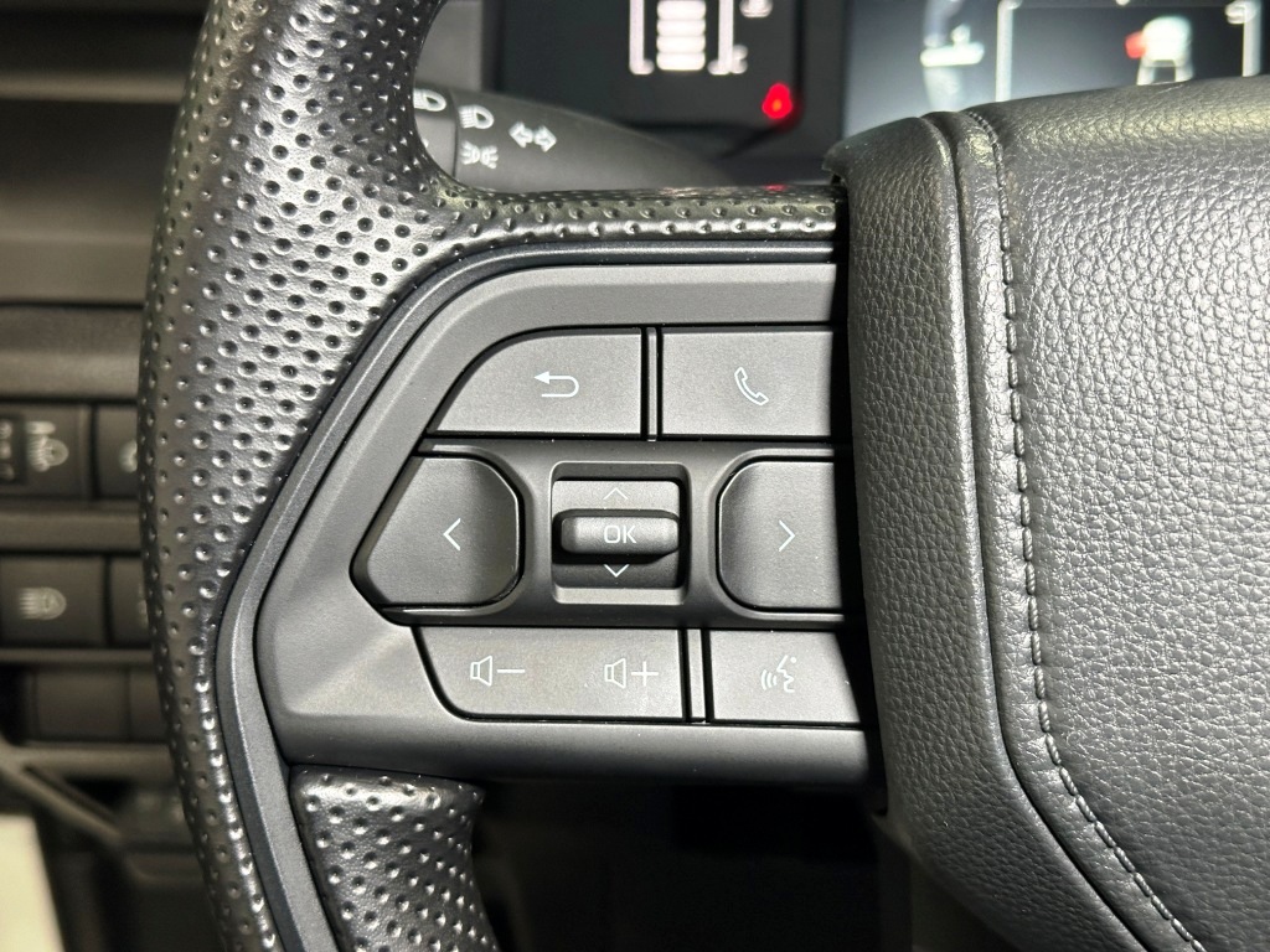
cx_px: 635
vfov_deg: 30.3
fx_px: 1761
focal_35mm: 48
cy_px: 476
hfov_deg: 39.7
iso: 400
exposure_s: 1/40
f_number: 1.78
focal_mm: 6.86
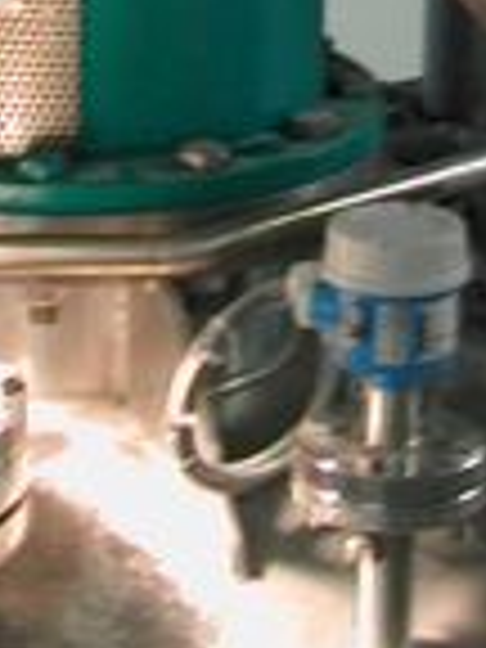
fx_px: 2958
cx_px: 284
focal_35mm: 158
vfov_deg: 12.1
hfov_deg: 9.4
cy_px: -189
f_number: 2.8
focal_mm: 8
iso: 100
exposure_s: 1/17.1
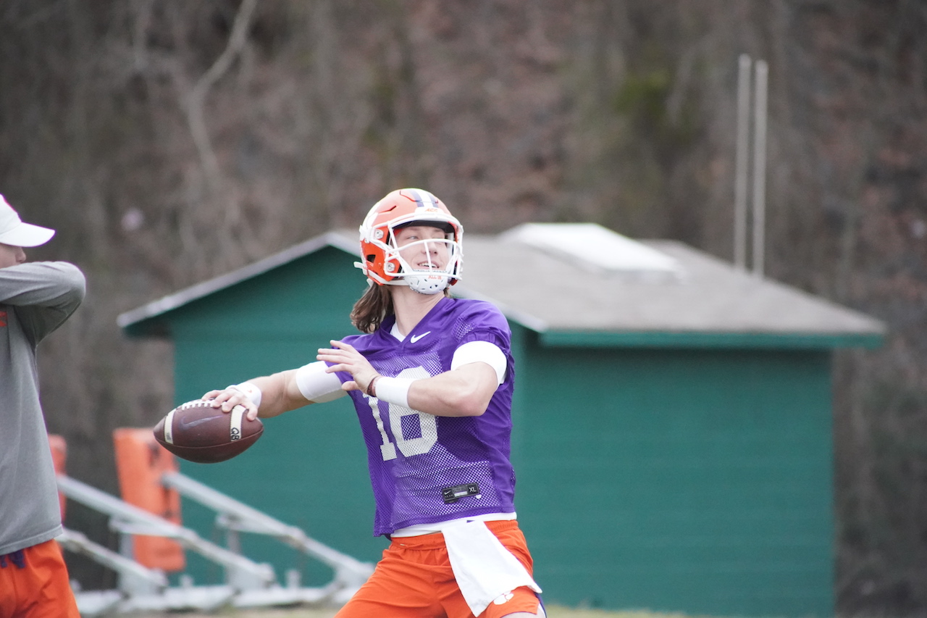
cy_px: 309
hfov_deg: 6.9
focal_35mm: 300
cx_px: 464
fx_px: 7723
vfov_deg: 4.6
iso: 12800
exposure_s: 1/1250
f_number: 5.6
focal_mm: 300
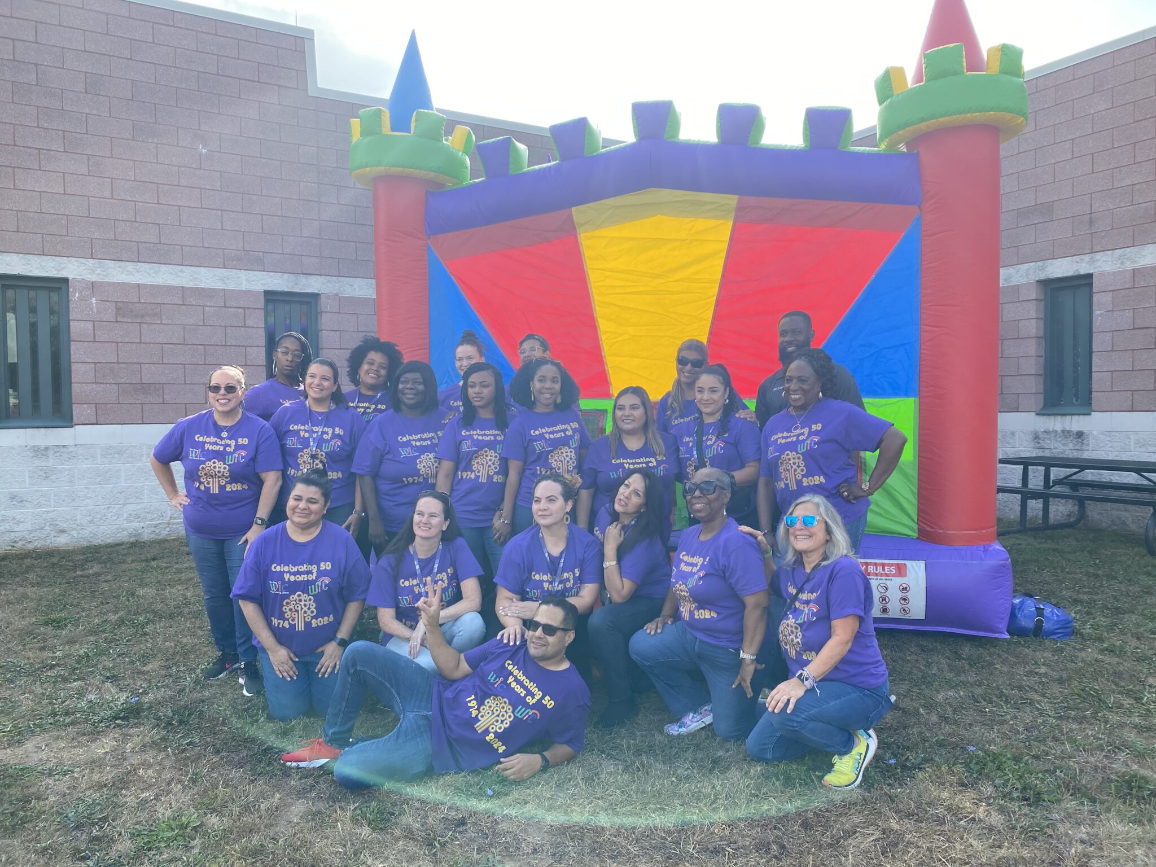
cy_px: 434
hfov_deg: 67.3
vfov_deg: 53.1
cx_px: 578
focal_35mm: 26
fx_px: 868
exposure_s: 1/1016
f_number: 1.8
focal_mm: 4.25
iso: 32
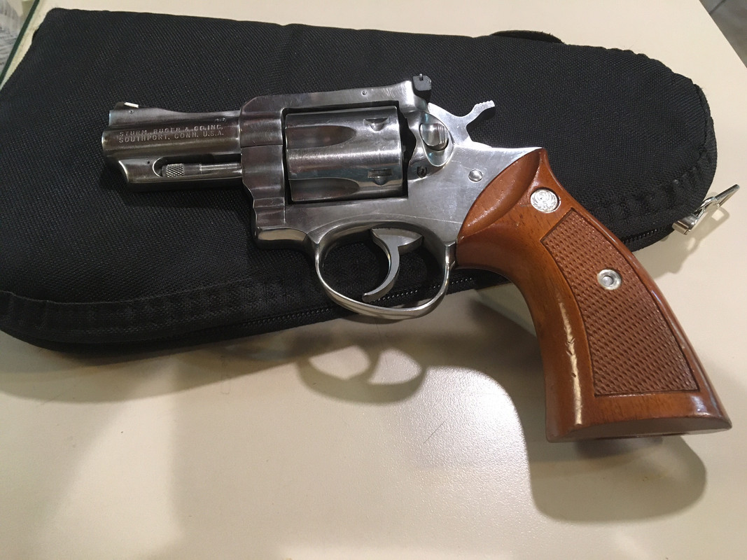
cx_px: 374
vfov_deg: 48.2
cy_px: 280
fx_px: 626
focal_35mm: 29
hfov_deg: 61.7
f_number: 2.2
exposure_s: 1/30
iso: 200
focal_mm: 4.15
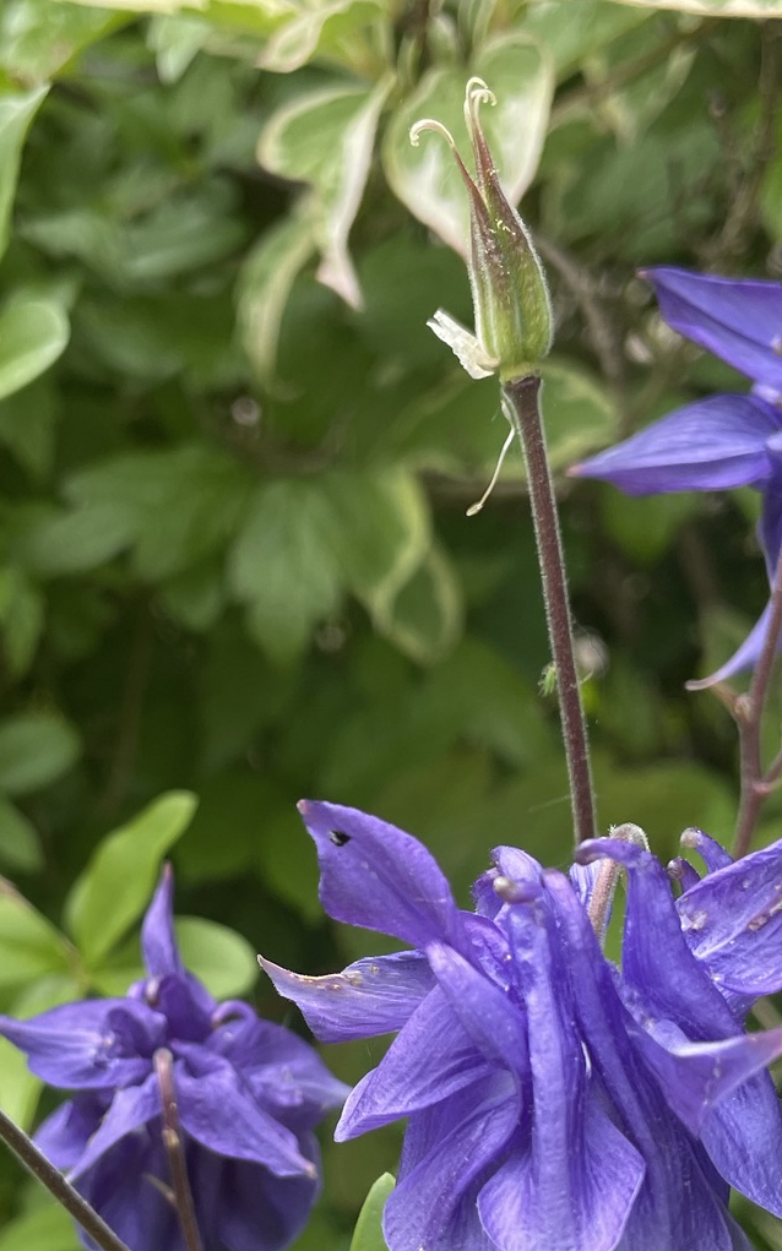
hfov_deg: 23.7
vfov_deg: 37.0
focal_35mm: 54
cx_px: 178
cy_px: 872
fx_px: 1842
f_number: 1.6
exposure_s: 1/380
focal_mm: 4.2
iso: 32
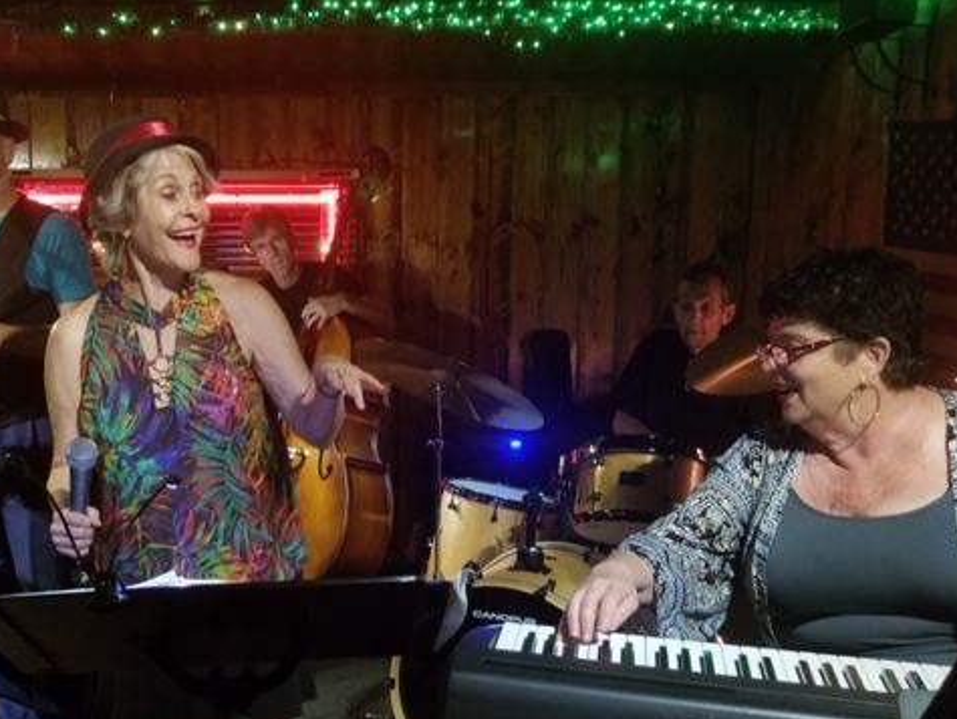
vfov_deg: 40.3
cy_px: 477
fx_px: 968
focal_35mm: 35
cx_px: 365
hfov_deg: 52.1
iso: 250
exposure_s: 1/10
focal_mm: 4.25
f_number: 1.7
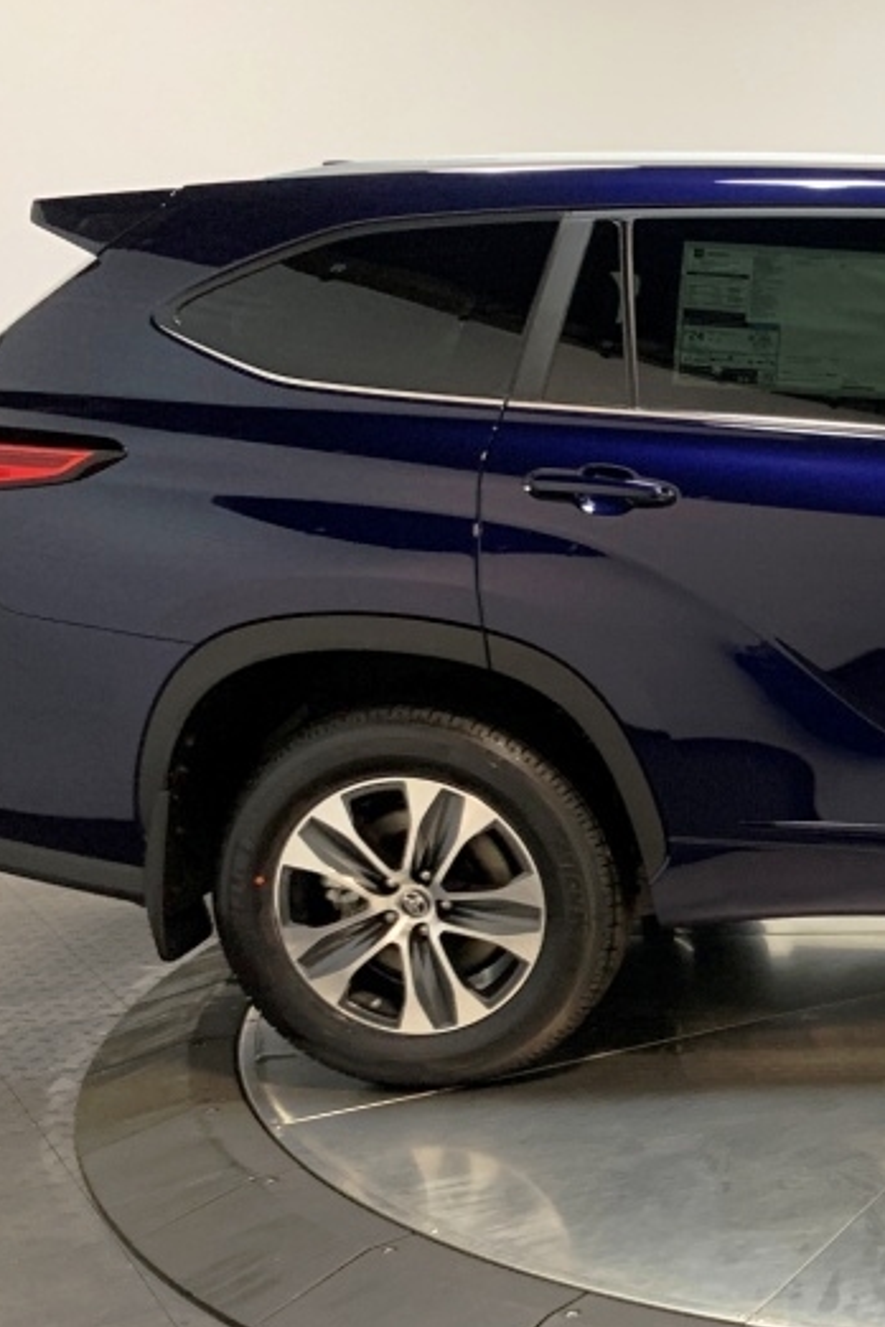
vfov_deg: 37.2
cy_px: 864
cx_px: 1081
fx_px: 1954
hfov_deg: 23.2
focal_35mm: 53
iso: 250
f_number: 1.8
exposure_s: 1/40
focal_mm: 4.25
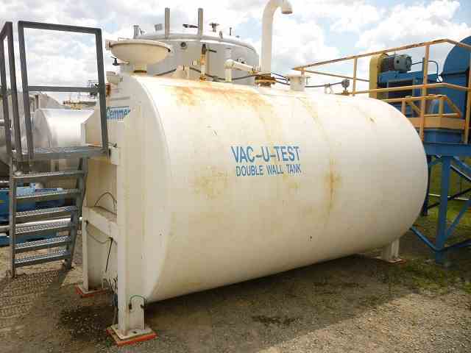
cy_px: 176
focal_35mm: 29
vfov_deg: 48.2
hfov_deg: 61.7
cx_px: 236
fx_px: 395
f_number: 3.5
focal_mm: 5.2
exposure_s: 1/500
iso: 80
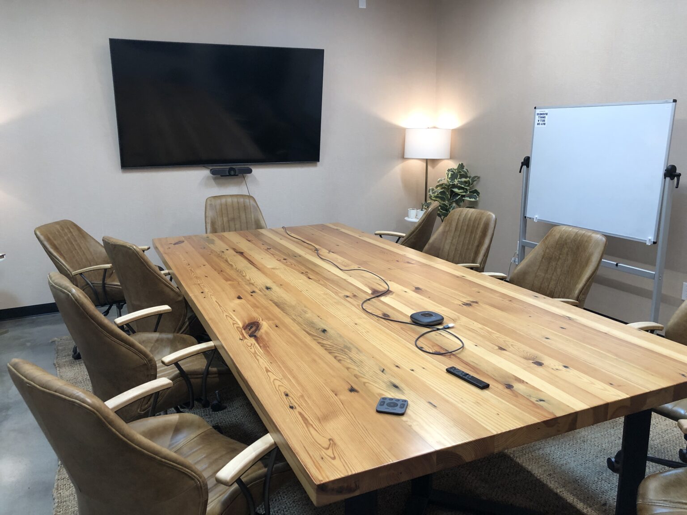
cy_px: 258
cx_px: 344
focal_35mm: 28
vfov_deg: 49.7
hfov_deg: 63.4
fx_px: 556
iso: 40
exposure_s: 1/30
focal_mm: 3.99
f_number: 1.8
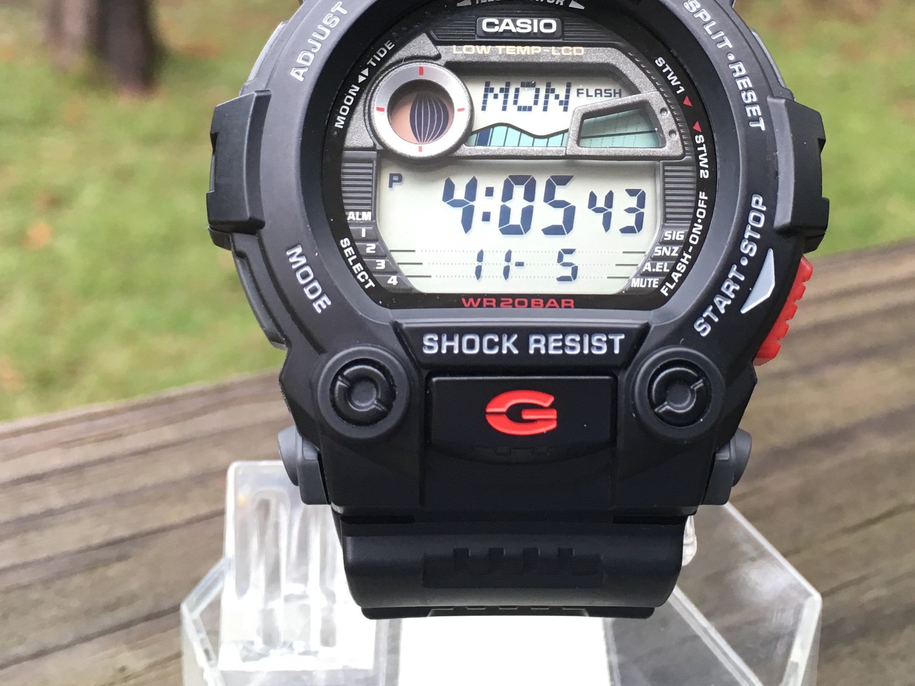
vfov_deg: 33.3
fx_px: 1136
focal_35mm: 43
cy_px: 220
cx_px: 467
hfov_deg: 43.9
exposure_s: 1/30
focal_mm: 4.15
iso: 32
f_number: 2.2
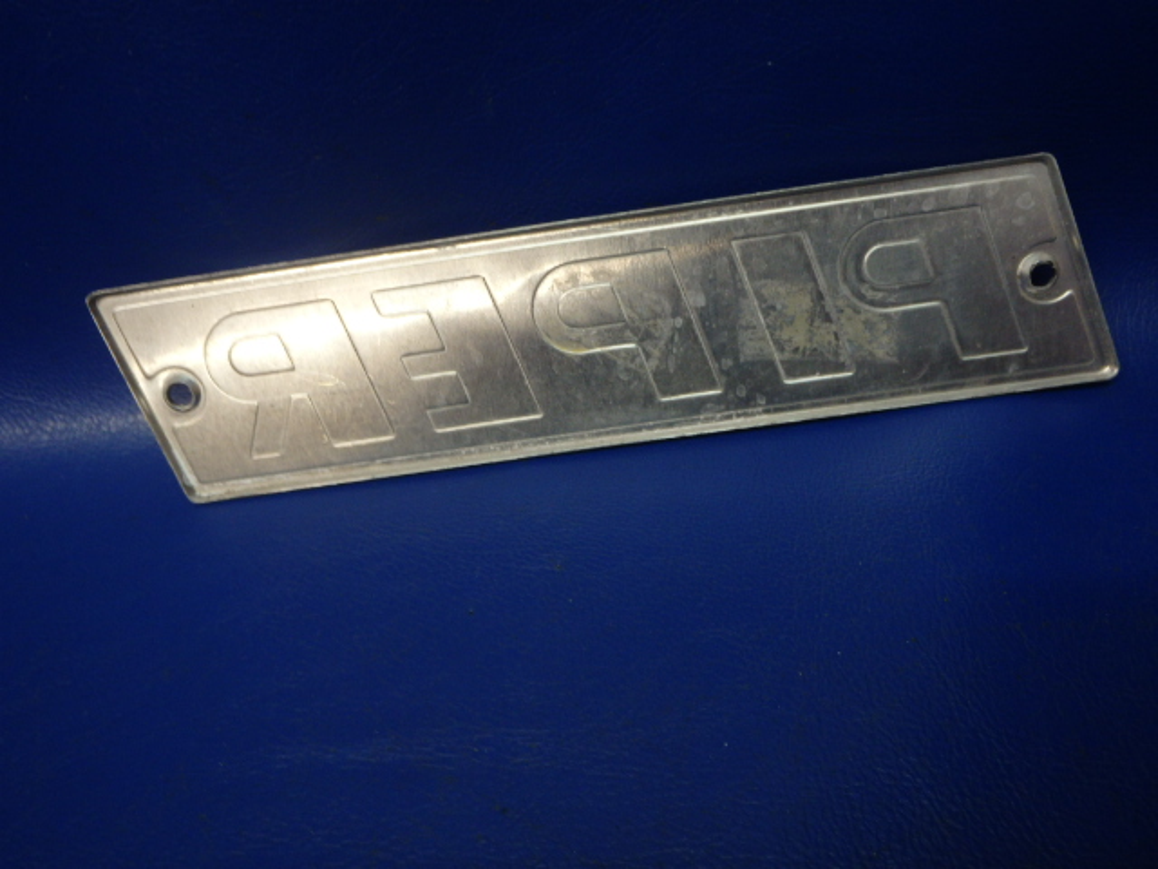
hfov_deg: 63.4
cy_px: 434
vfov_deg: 49.7
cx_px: 579
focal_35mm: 28
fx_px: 937
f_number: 3.9
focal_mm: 5
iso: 250
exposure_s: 1/30
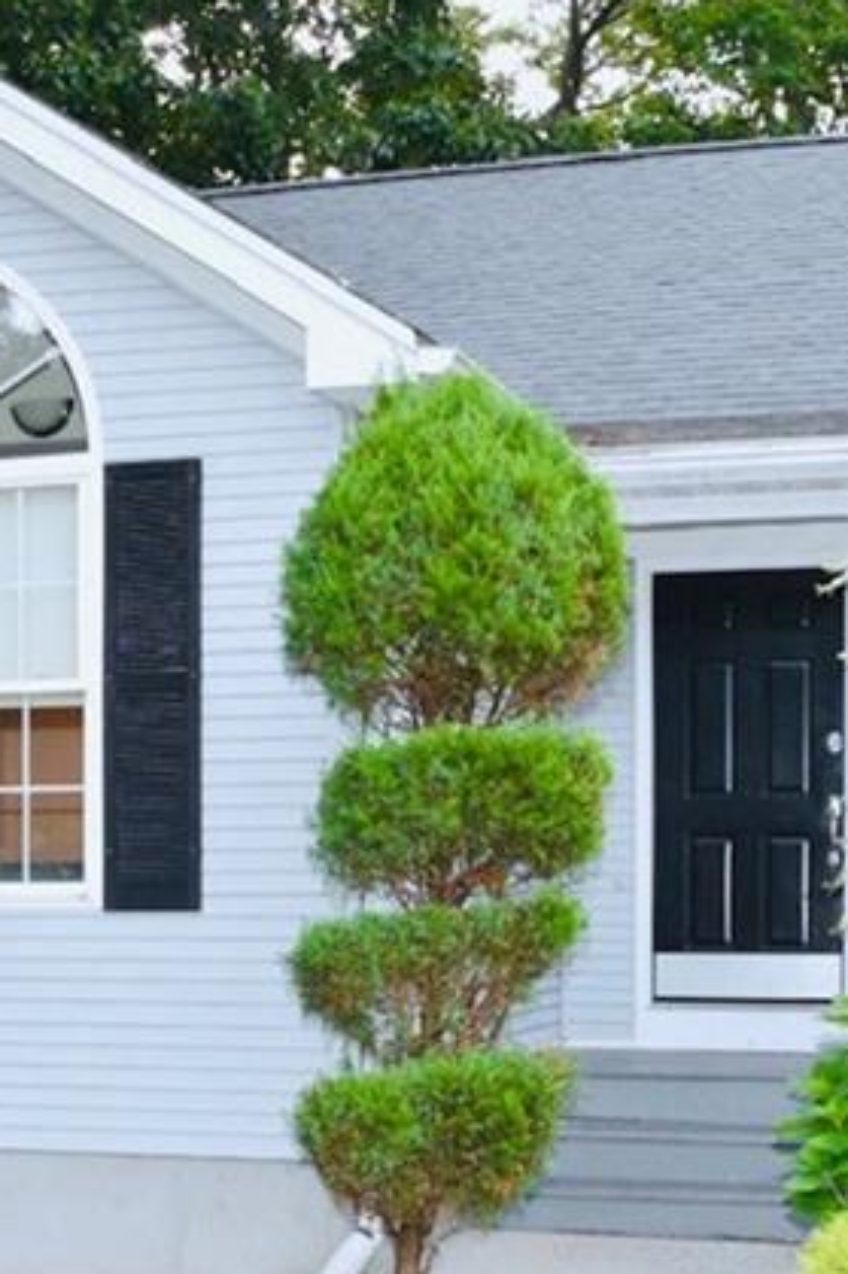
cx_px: 310
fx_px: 2334
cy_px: 959
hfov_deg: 20.5
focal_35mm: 66
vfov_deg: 30.0
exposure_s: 1/125
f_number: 5.6
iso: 560
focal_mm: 18
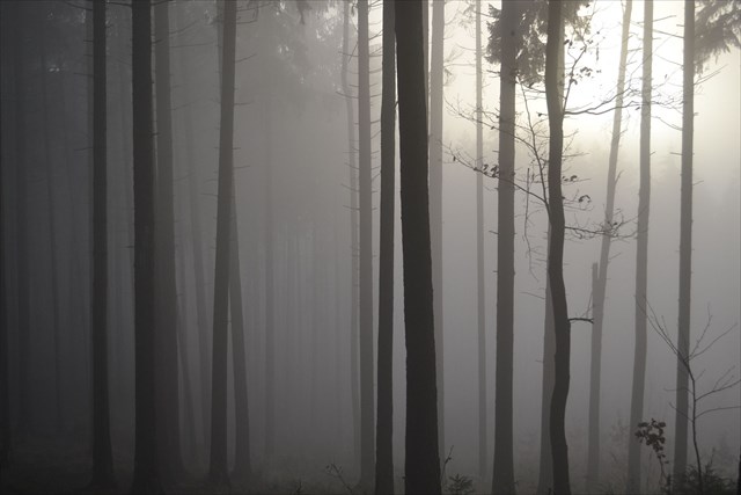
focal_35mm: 51
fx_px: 1050
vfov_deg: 26.5
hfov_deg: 38.9
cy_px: 248
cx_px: 370
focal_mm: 34
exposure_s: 1/640
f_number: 5
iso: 400
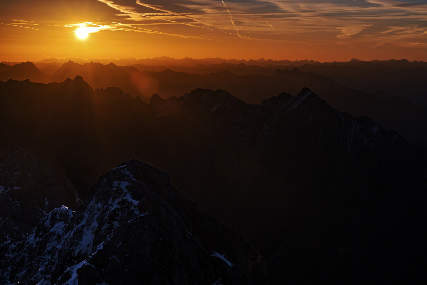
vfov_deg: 19.5
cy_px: 142
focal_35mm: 70
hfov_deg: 28.8
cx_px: 214
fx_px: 830
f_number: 22
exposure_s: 1/250
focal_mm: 70
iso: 100
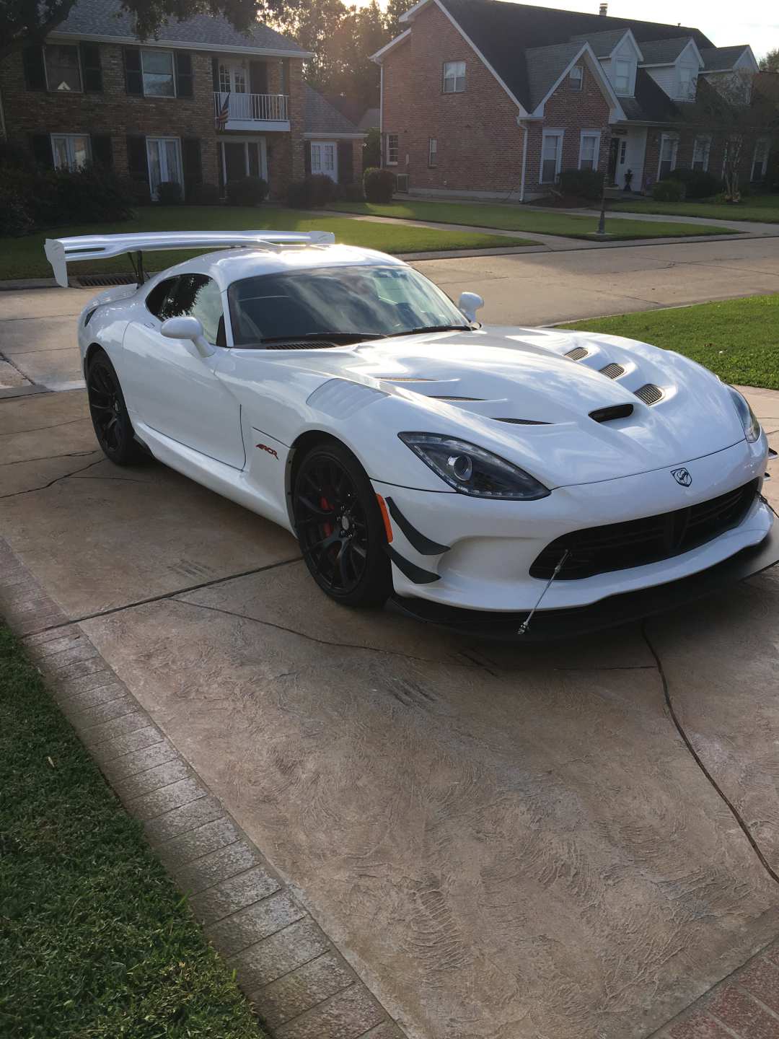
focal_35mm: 29
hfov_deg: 48.2
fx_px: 870
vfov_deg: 61.7
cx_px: 390
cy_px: 520
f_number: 2.2
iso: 25
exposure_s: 1/732
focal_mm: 4.15
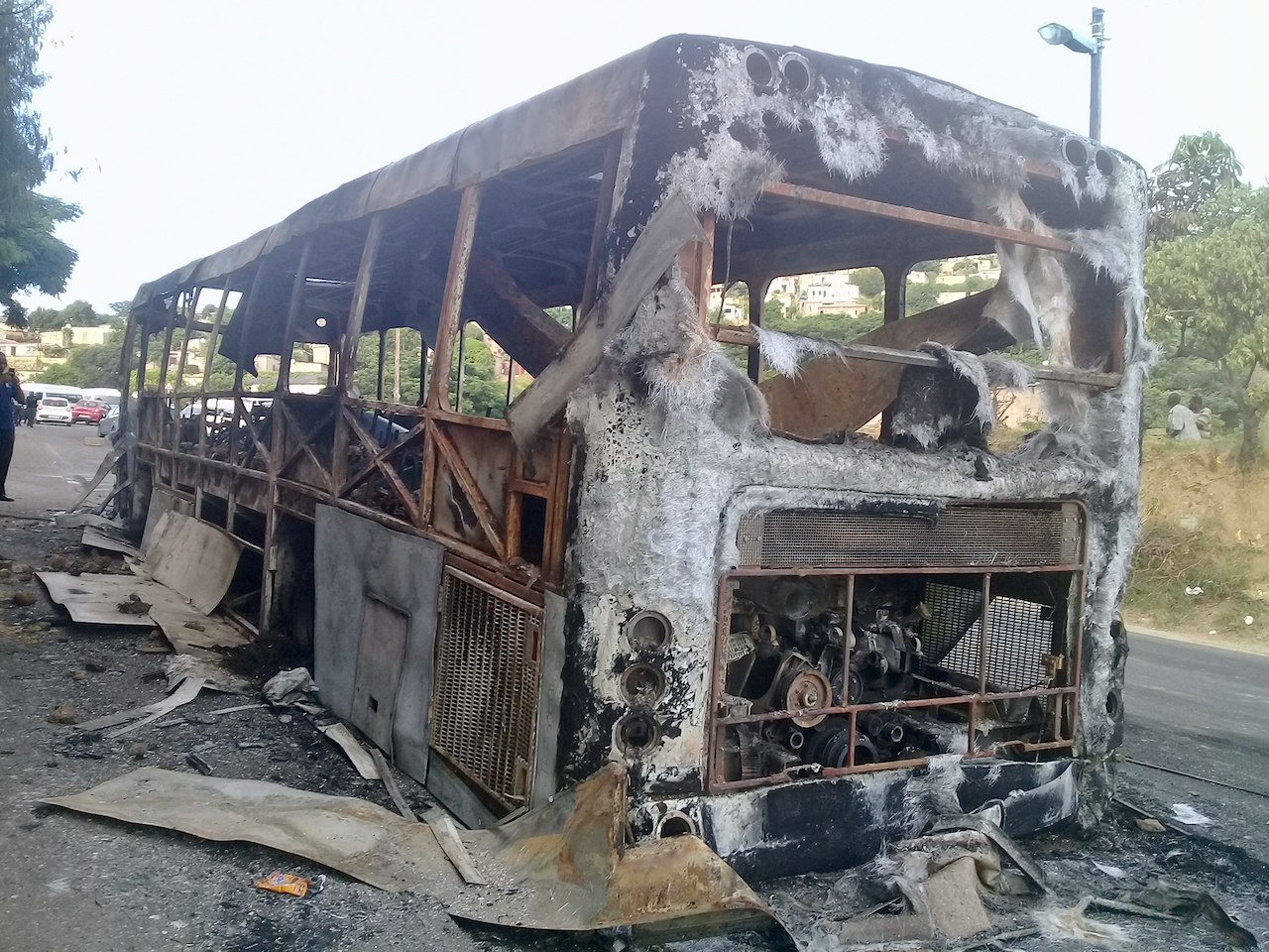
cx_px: 634
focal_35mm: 31
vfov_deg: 45.4
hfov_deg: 58.4
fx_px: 1136
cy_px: 476
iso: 50
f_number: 2.2
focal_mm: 3.3
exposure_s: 1/185
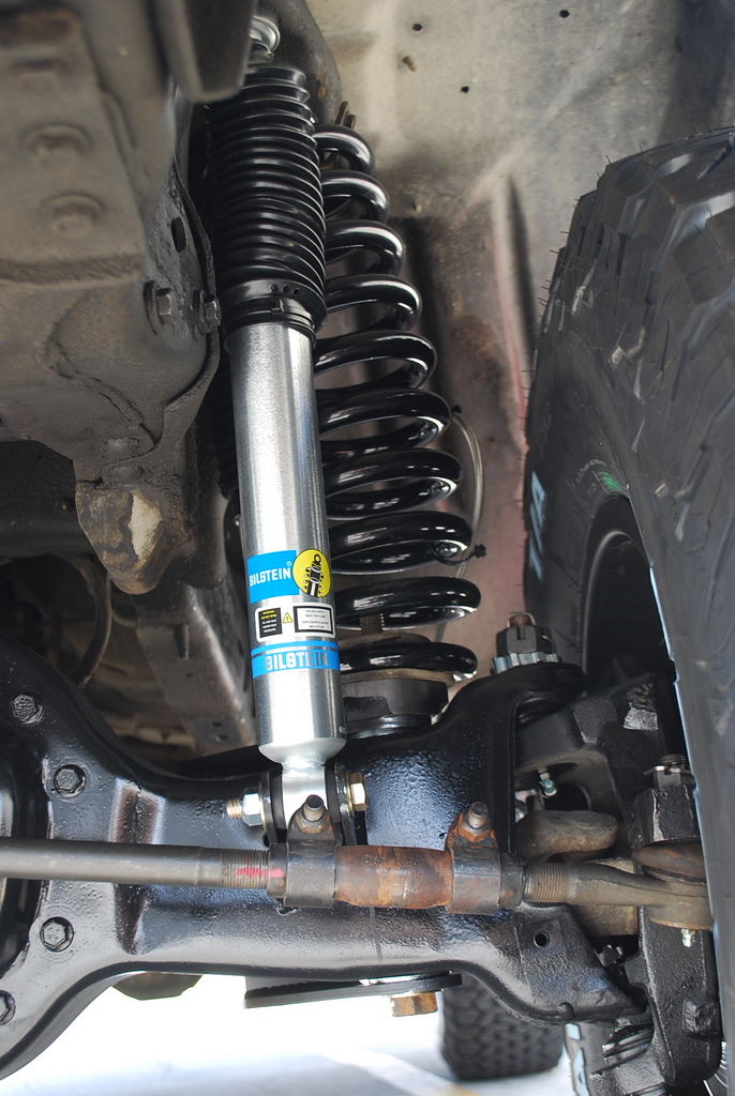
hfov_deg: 32.0
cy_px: 548
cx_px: 368
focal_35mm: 42
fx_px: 1282
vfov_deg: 46.3
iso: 200
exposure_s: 1/40
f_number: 4.5
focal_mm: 28
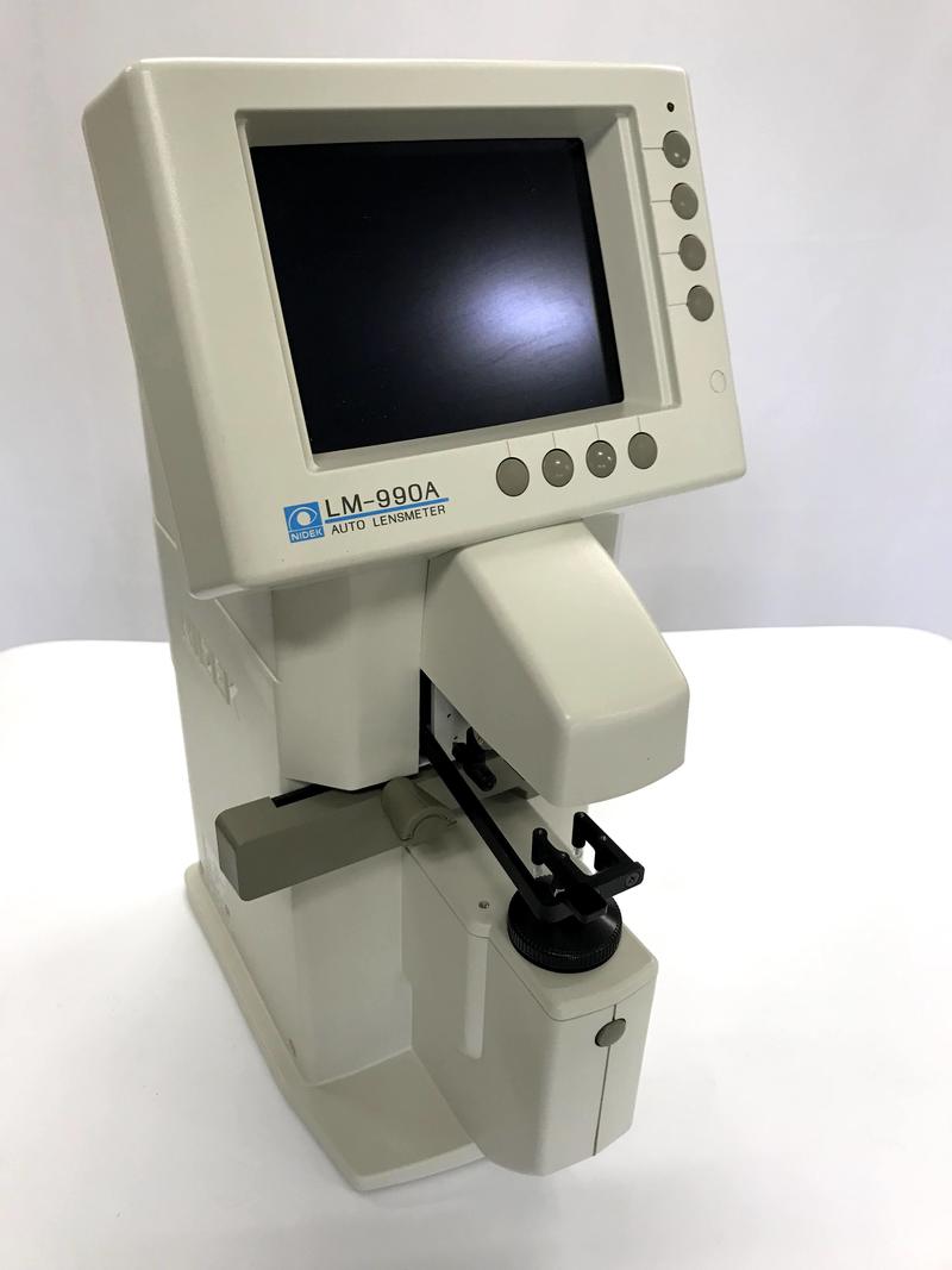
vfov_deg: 63.4
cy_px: 635
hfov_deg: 49.7
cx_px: 476
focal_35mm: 28
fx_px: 1027
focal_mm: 3.99
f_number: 1.8
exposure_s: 1/40
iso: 25
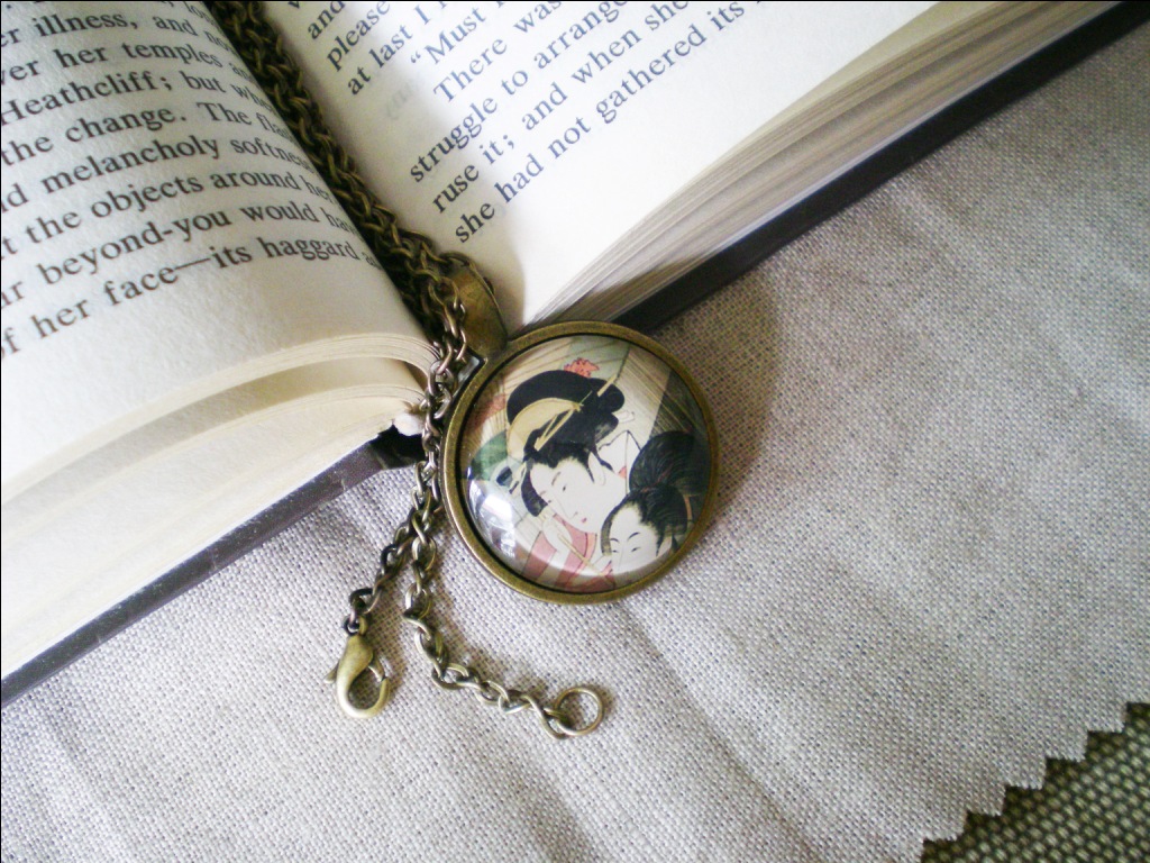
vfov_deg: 32.9
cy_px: 432
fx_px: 1462
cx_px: 575
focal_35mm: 44
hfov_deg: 42.9
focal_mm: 7.4
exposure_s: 1/21.3
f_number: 3.5
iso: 200
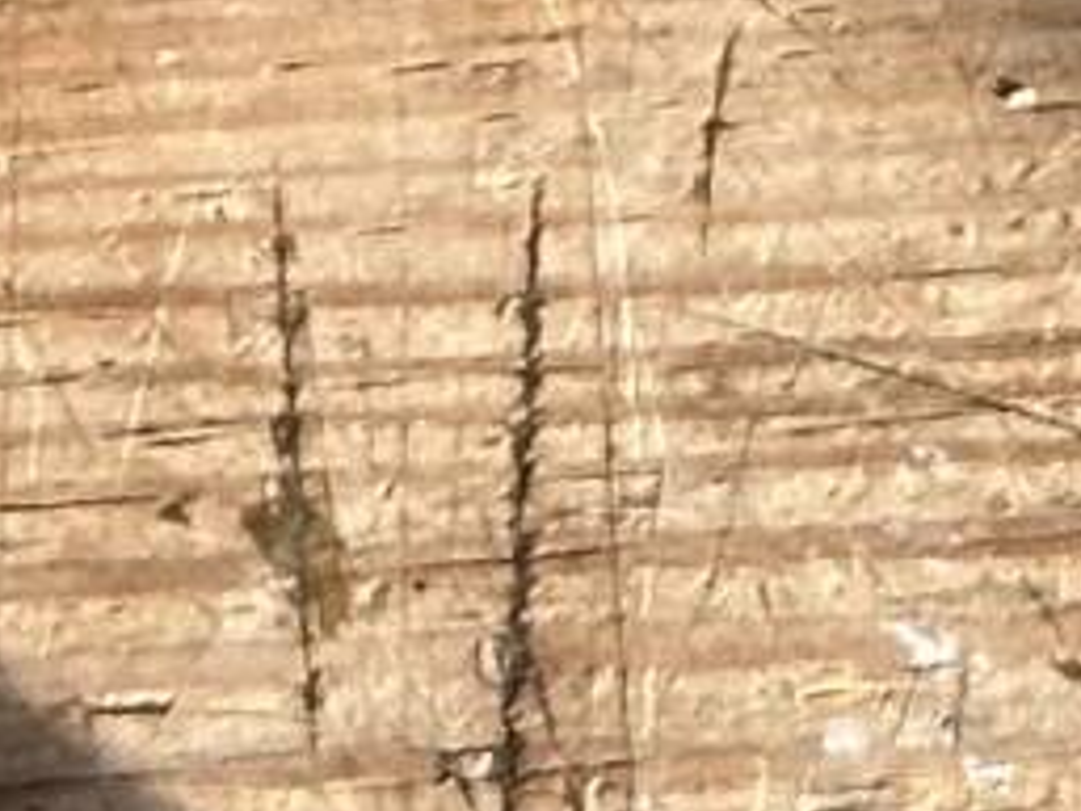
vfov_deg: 3.7
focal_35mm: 383
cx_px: 1569
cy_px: -2265
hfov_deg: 5.1
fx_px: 11966
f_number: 1.78
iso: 50
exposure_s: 1/251
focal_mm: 6.86
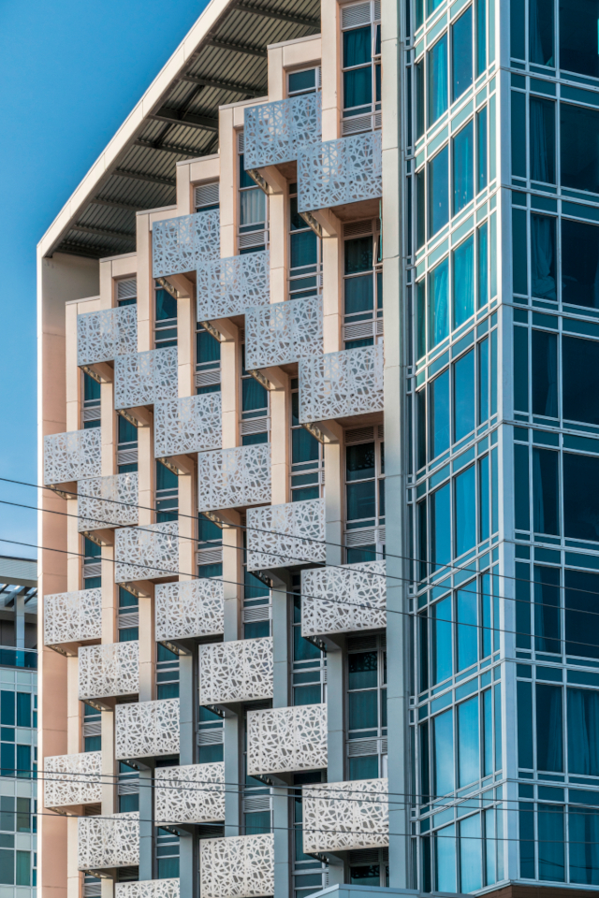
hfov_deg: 17.5
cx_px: 300
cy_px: 449
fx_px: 1947
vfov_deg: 26.0
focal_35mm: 78
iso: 100
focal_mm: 52
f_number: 9
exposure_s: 1/160
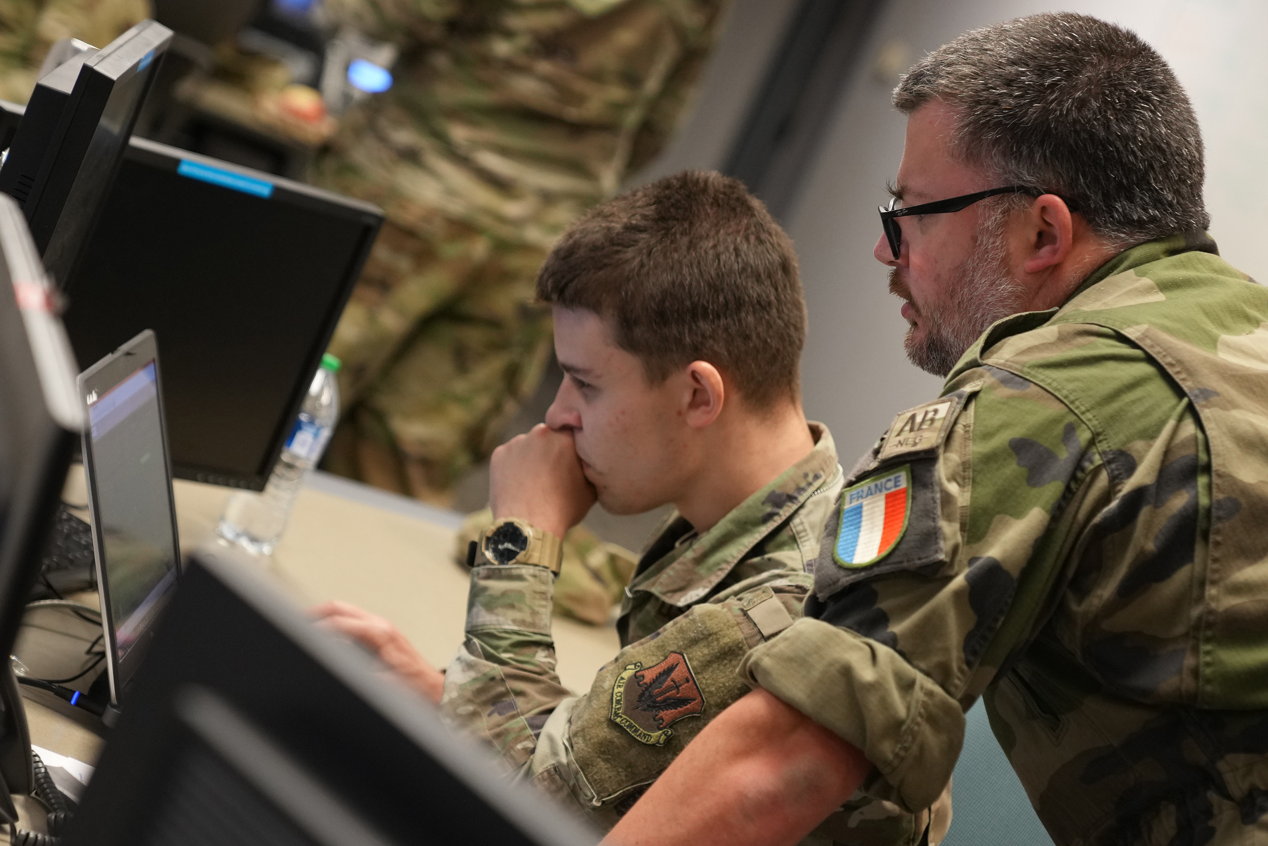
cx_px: 634
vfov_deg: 19.5
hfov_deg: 28.8
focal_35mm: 70
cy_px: 423
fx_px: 2465
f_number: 2.8
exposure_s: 1/125
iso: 1600
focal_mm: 70
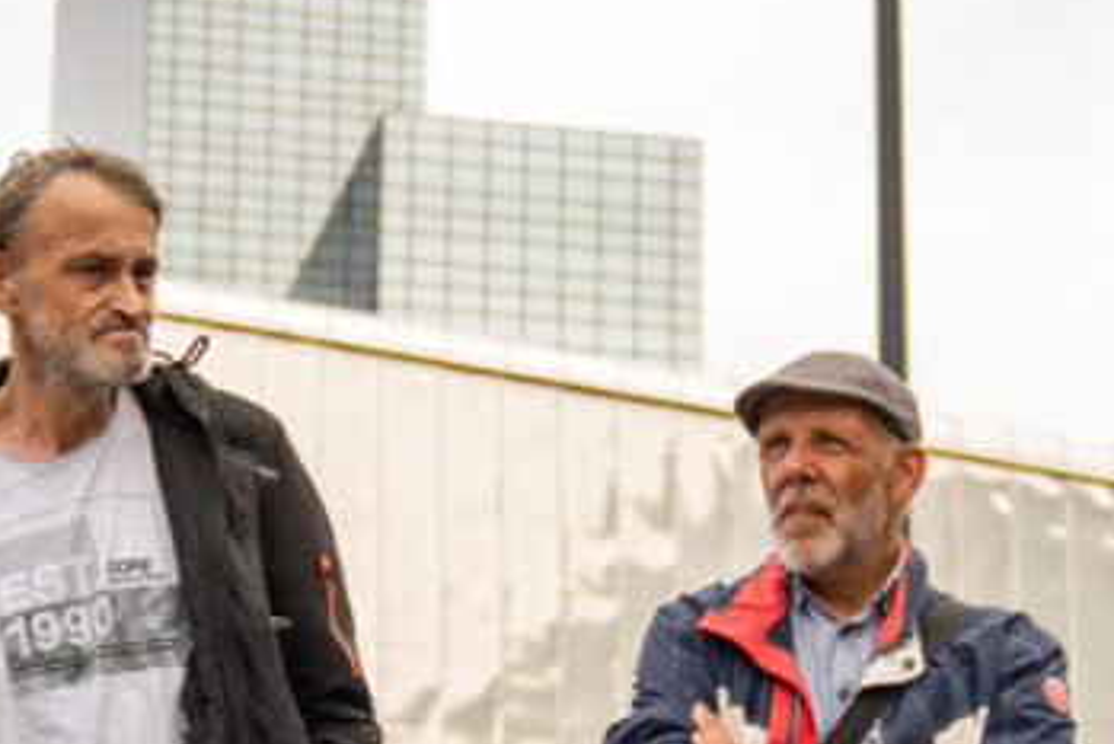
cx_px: 504
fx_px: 4086
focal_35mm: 132
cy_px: 744
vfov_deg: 10.3
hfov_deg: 15.5
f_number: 2.8
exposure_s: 1/500
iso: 100
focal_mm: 30
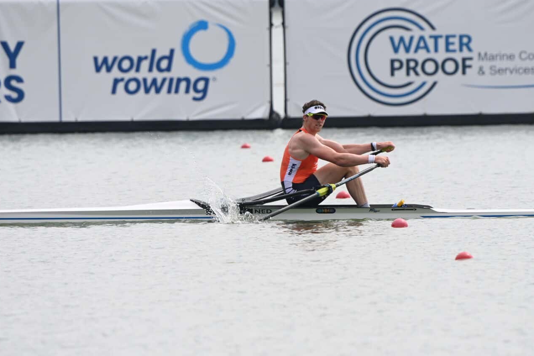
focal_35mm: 856
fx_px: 12696
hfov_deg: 2.4
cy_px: 163
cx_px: 316
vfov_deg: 1.6
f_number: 7.1
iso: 500
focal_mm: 550
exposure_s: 1/2000
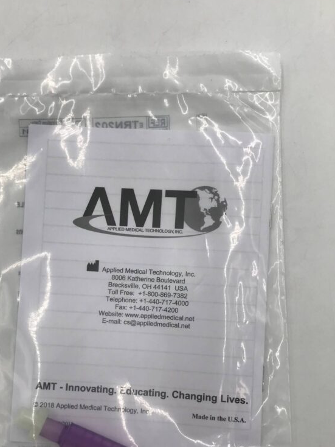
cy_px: 283
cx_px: 134
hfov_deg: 36.7
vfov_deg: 47.4
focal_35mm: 39
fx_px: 503
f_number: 1.8
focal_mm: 3.99
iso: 32
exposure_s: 1/60
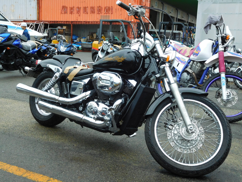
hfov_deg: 46.8
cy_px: 91
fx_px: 280
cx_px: 121
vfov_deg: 36.0
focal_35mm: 40
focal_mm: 7.1
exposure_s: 1/125
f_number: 3.9
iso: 125
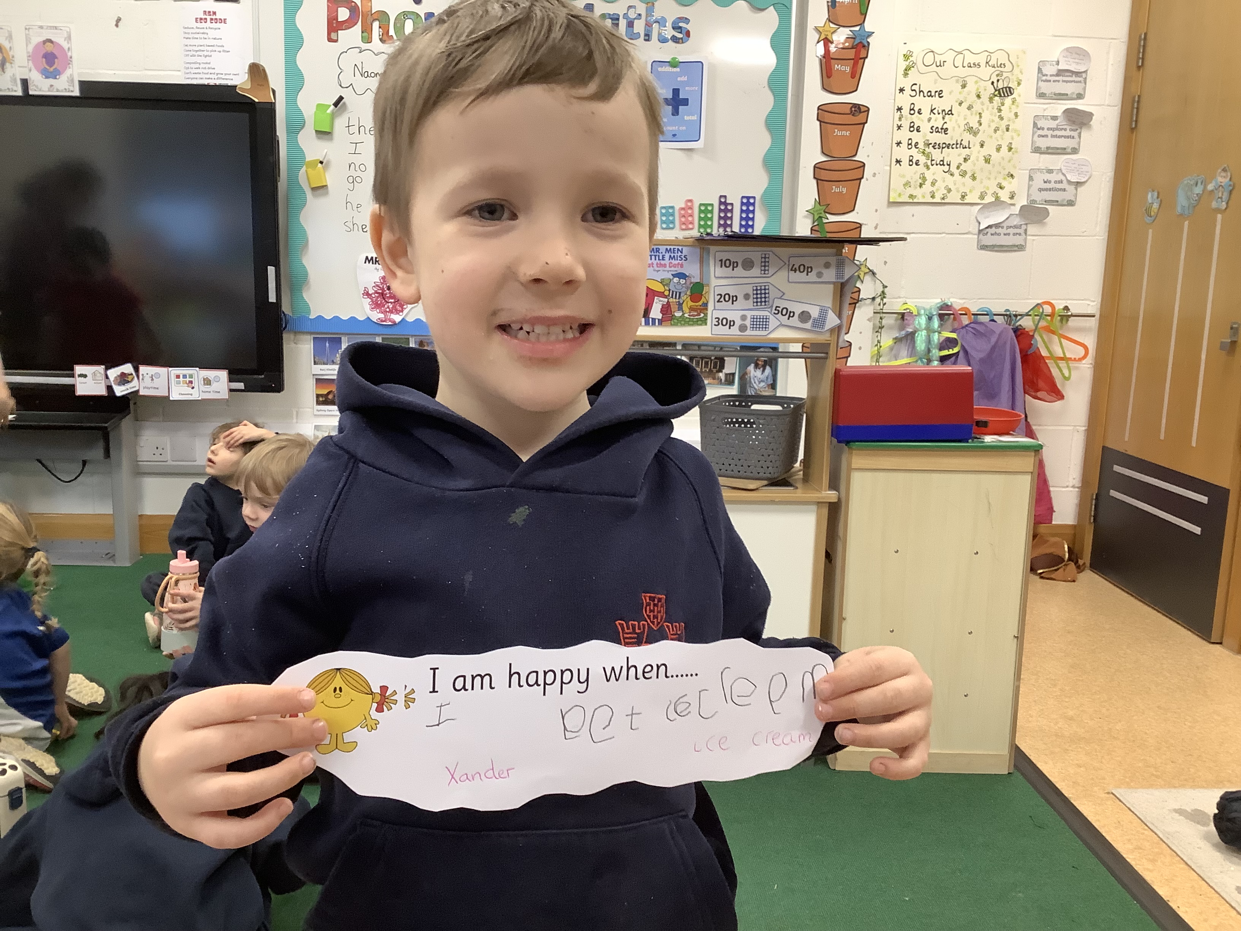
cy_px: 466
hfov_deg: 58.4
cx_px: 620
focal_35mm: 31
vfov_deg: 45.4
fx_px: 1111
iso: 160
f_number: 2.4
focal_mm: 3.3
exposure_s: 1/60
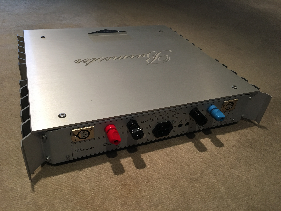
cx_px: 140
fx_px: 235
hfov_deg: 61.7
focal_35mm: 29
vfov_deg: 48.2
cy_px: 106
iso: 50
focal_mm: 4.15
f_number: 2.2
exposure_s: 1/17
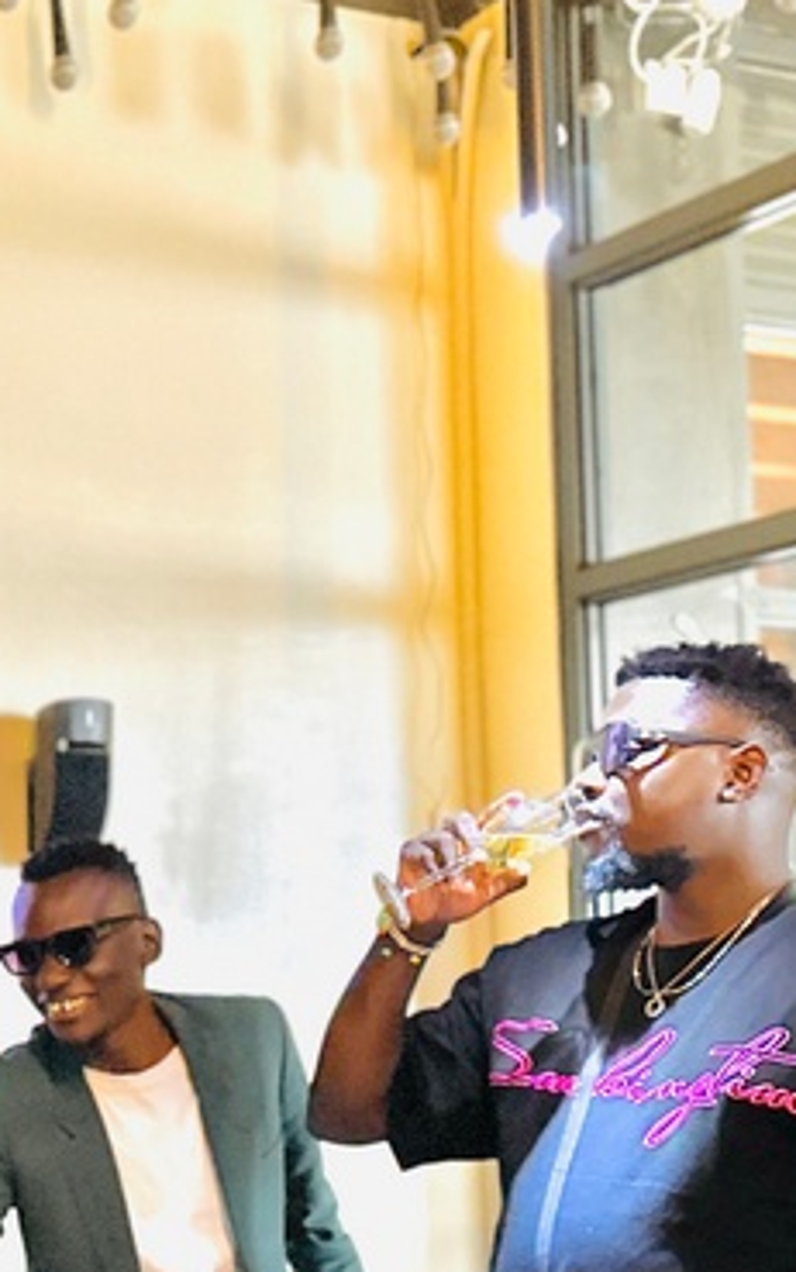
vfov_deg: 32.4
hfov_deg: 19.3
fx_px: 2149
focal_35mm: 62
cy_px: 943
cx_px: -248
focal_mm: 6.86
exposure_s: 1/40
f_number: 1.78
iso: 1000
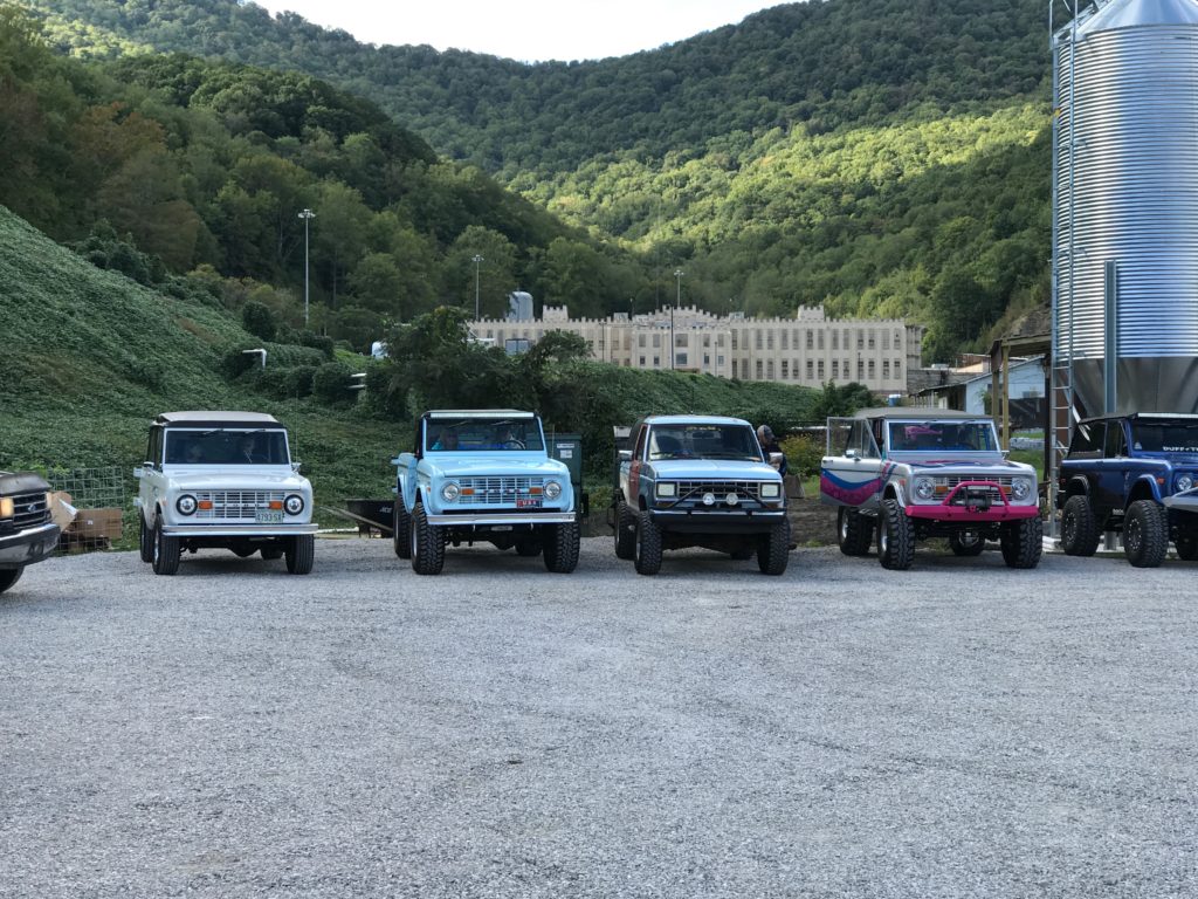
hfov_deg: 33.8
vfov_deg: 25.7
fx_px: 1973
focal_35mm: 57
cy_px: 450
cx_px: 599
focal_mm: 6.6
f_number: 2.8
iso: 20
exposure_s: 1/150
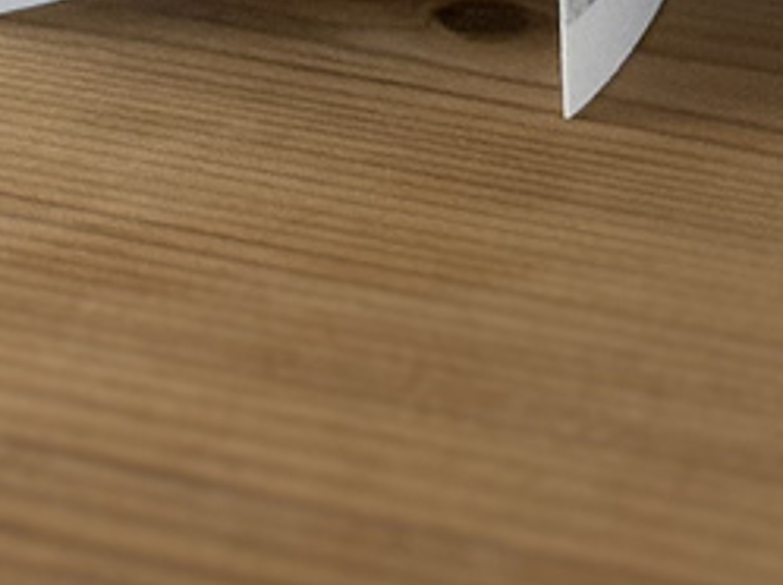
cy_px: -1418
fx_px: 6979
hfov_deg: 6.4
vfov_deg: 4.5
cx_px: 469
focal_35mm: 309
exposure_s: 1/97
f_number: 1.78
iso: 100
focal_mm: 6.76
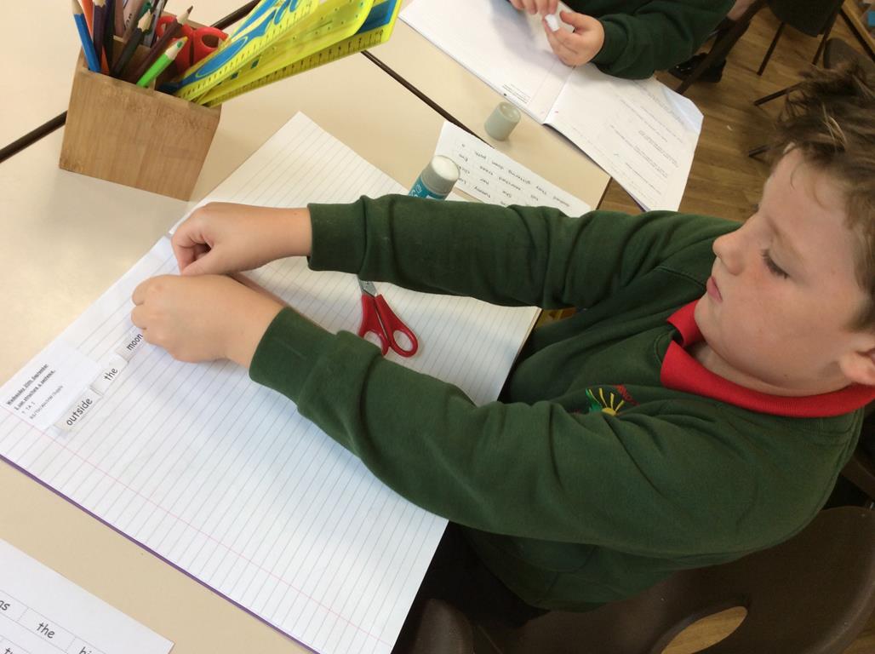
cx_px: 438
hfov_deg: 56.9
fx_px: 808
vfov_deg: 44.1
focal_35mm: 32
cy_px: 327
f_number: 2.4
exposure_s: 1/25
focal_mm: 3.3
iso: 50
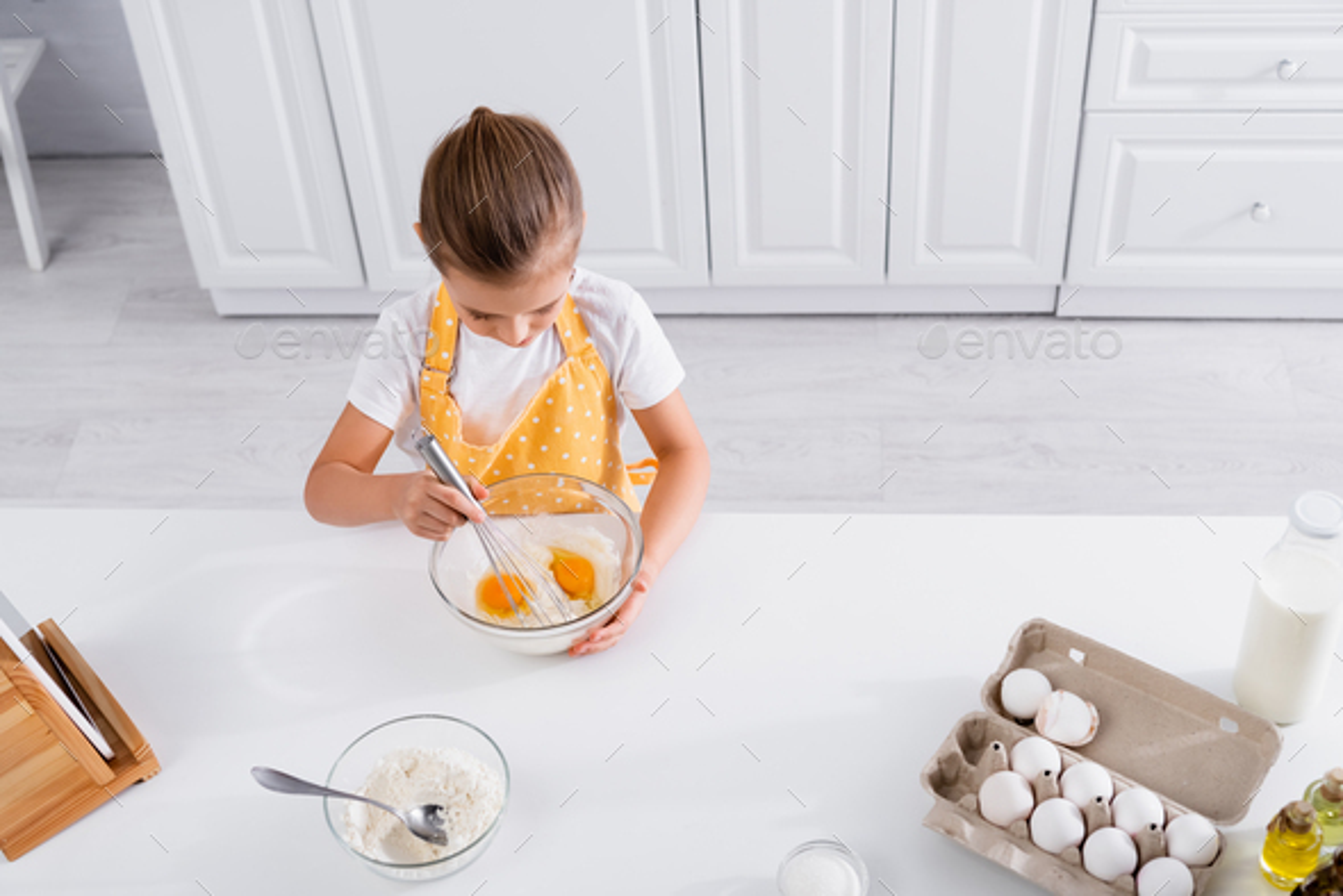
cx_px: 672
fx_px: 1866
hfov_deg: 39.6
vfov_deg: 27.0
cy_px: 448
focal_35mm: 50
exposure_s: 1/160
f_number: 5
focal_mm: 50
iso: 160
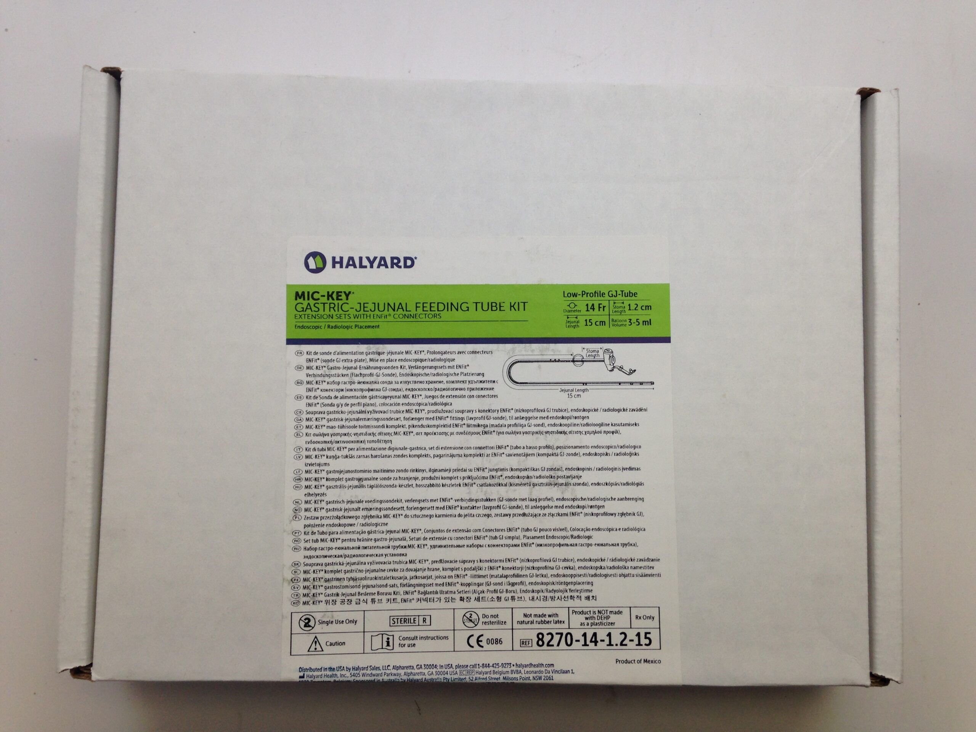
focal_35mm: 33
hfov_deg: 55.4
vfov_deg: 42.9
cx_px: 488
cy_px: 366
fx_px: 930
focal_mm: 4.12
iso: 50
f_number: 2.4
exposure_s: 1/60
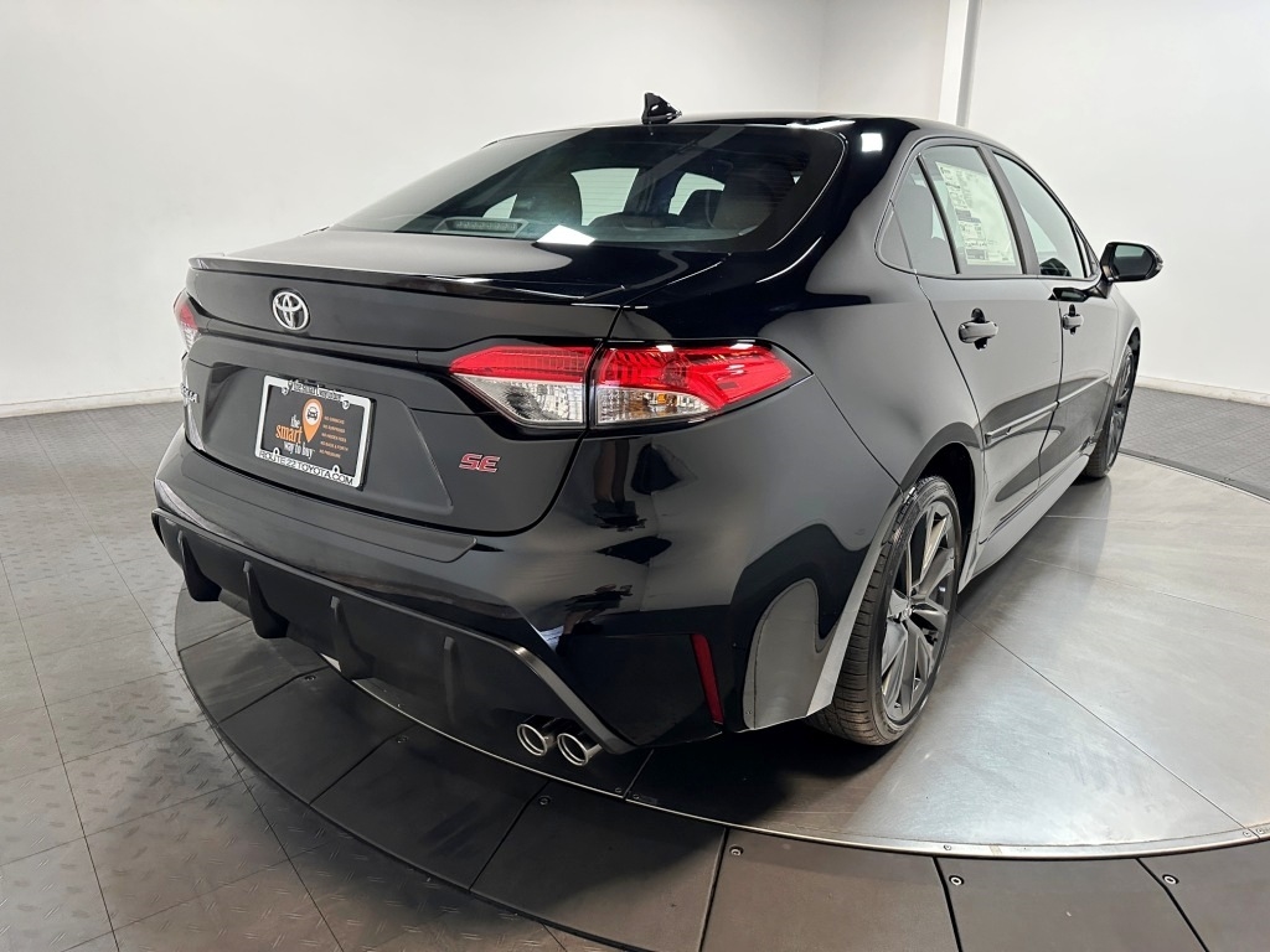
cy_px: 476
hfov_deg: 71.6
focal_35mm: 24
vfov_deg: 56.8
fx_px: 881
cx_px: 635
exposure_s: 1/60
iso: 500
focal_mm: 6.86
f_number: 1.78
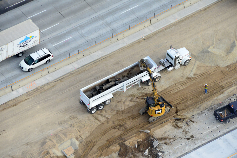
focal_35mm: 300
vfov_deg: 4.6
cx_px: 118
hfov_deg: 6.9
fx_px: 1975
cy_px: 79
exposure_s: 1/1250
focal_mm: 300
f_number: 9
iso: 1600
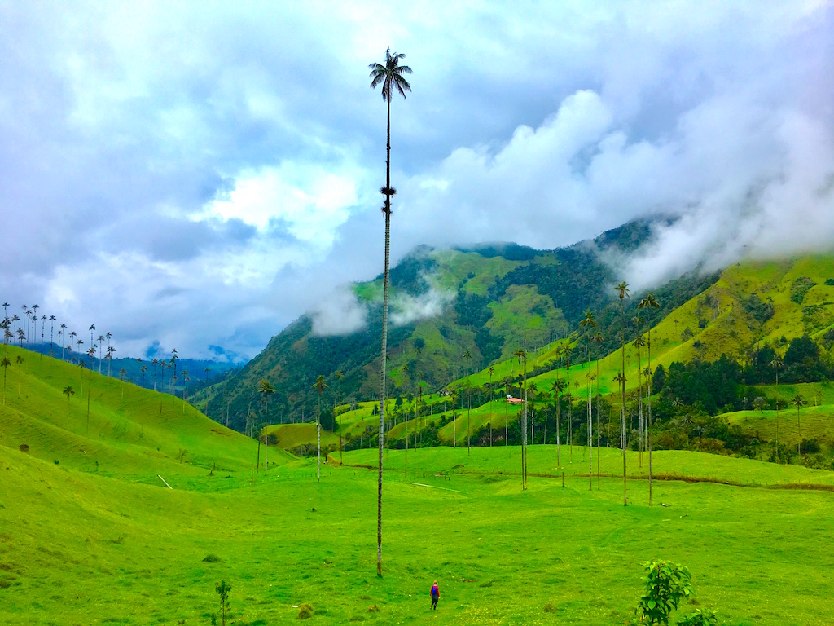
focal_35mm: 29
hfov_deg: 61.7
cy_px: 313
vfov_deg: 48.2
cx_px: 417
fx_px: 699
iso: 25
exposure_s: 1/635
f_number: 2.2
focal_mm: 4.15
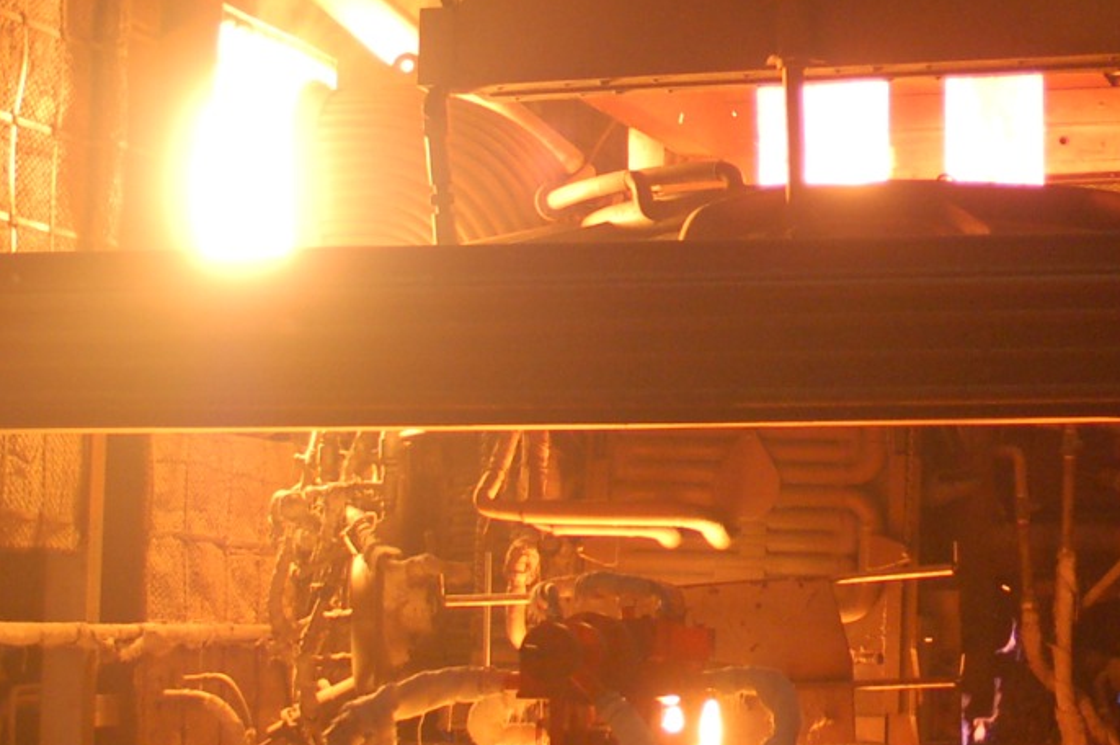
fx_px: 3263
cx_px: 1109
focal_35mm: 105
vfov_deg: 13.0
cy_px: 182
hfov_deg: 19.0
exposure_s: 1/50
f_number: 2.8
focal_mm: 24
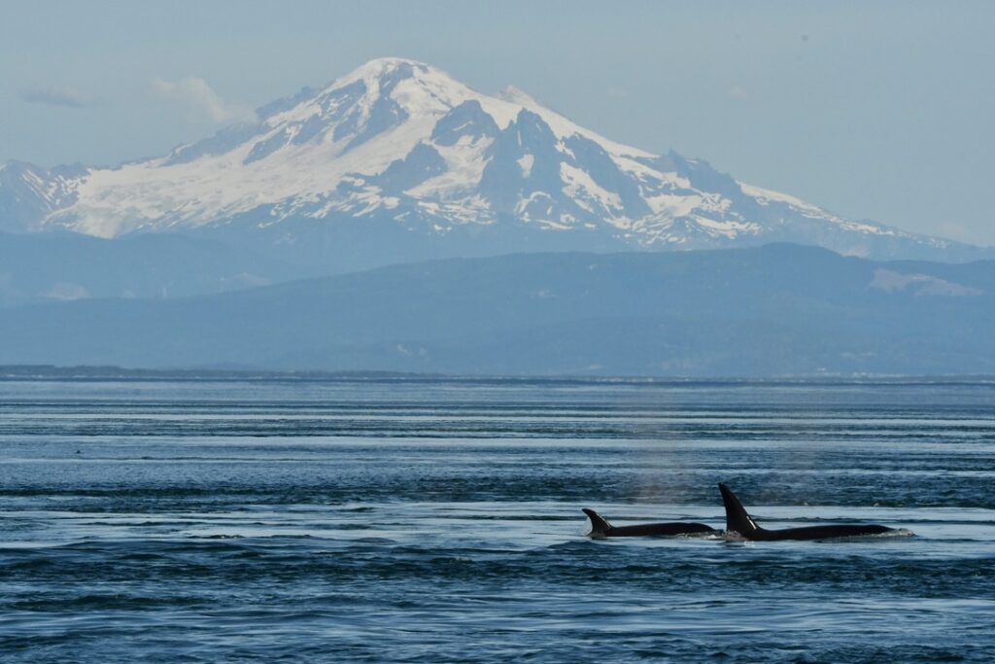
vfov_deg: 3.7
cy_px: 332
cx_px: 498
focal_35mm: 375
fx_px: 10365
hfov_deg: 5.5
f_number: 18
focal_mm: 250
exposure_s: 1/2000
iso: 1100
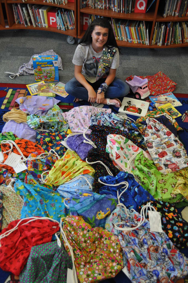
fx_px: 283
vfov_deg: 53.2
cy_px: 142
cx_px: 94
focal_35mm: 36
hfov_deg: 36.8
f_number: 4
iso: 400
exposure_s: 1/80
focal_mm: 24
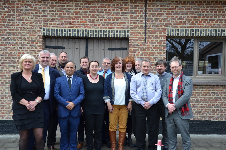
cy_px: 75
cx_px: 113
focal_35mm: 39
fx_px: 245
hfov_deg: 49.6
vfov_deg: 34.2
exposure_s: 1/125
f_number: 5.6
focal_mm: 26
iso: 100
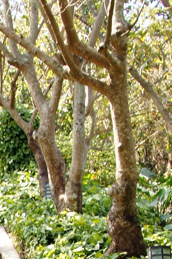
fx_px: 870
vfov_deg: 16.4
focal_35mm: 121
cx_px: -105
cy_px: 297
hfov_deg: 10.8
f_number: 5.6
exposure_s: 1/40
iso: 100
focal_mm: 18
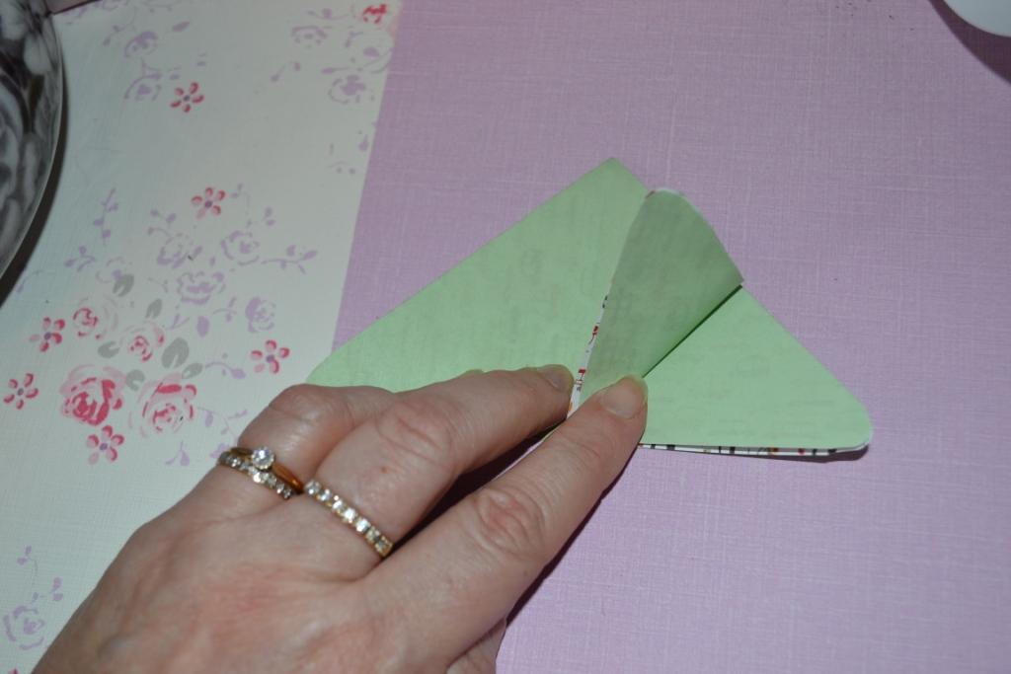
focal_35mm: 45
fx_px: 1264
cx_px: 506
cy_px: 337
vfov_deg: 29.9
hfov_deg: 43.6
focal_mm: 30
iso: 200
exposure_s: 1/60
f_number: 4.5
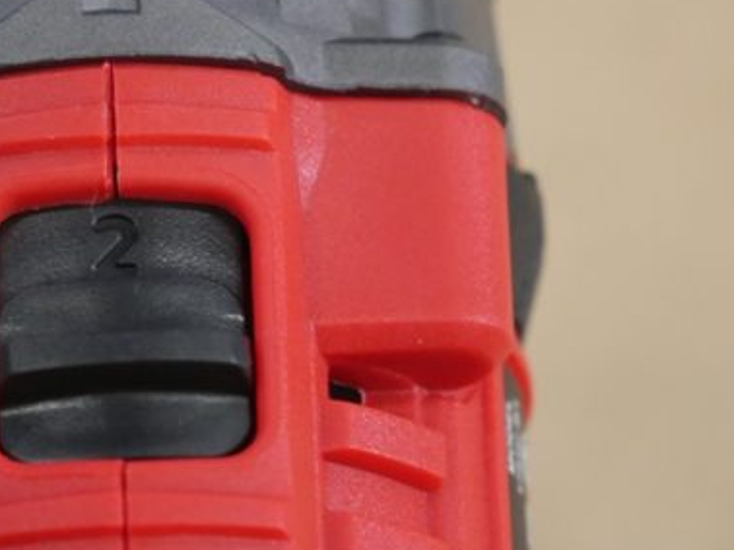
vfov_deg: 4.0
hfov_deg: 5.3
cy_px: 262
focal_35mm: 376
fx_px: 7968
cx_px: 124
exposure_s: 1/250
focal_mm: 102
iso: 3200
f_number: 5.4
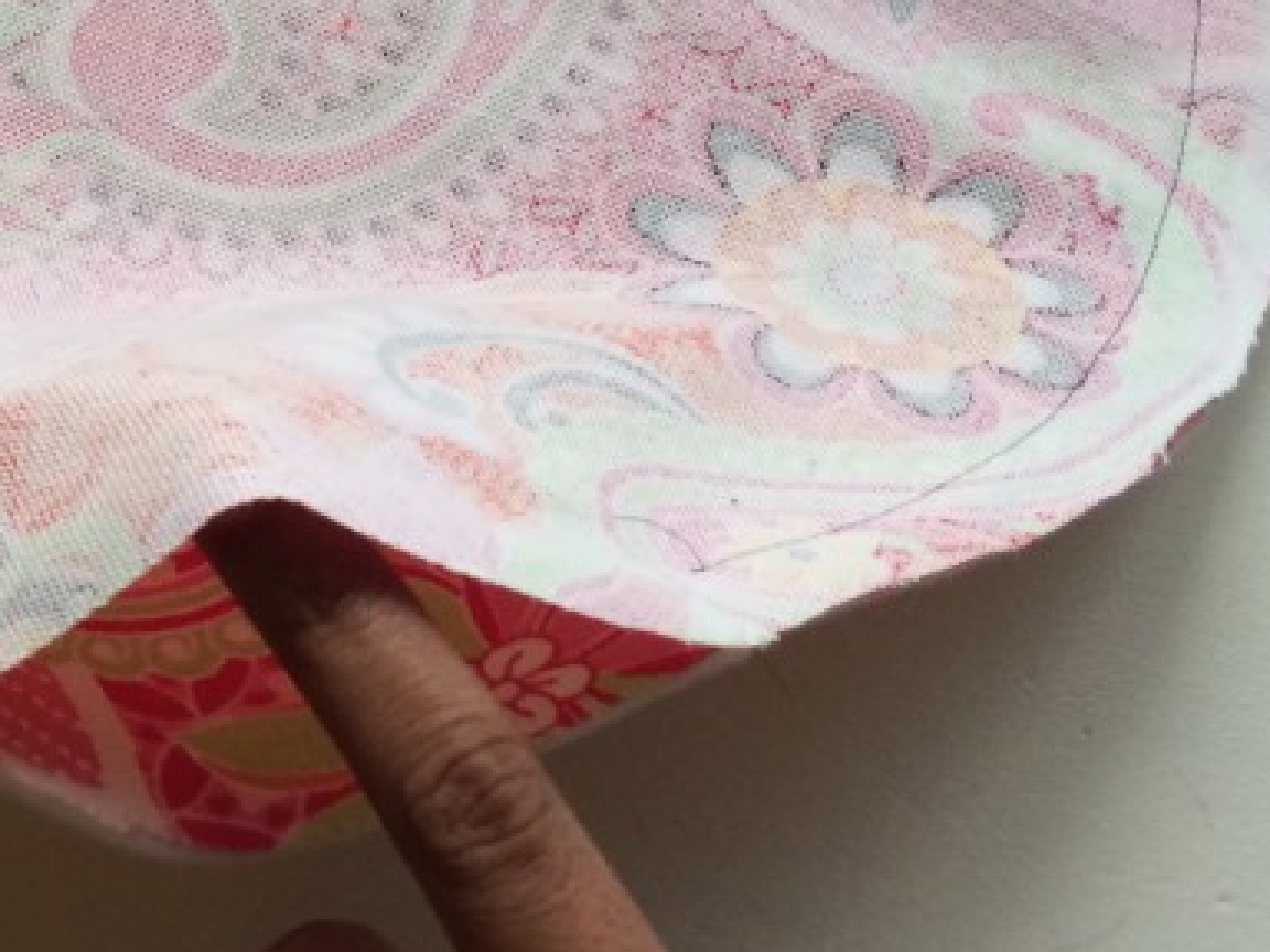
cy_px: -129
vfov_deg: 17.7
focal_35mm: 80
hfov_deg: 23.2
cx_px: -56
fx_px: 2935
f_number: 2.2
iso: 80
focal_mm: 4.12
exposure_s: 1/30
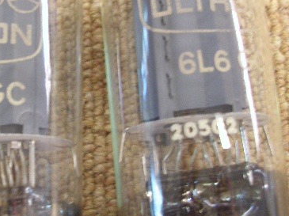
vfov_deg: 17.1
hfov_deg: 22.6
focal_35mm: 86
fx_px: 717
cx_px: 74
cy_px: 56
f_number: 3.1
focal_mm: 8.2
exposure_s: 1/8
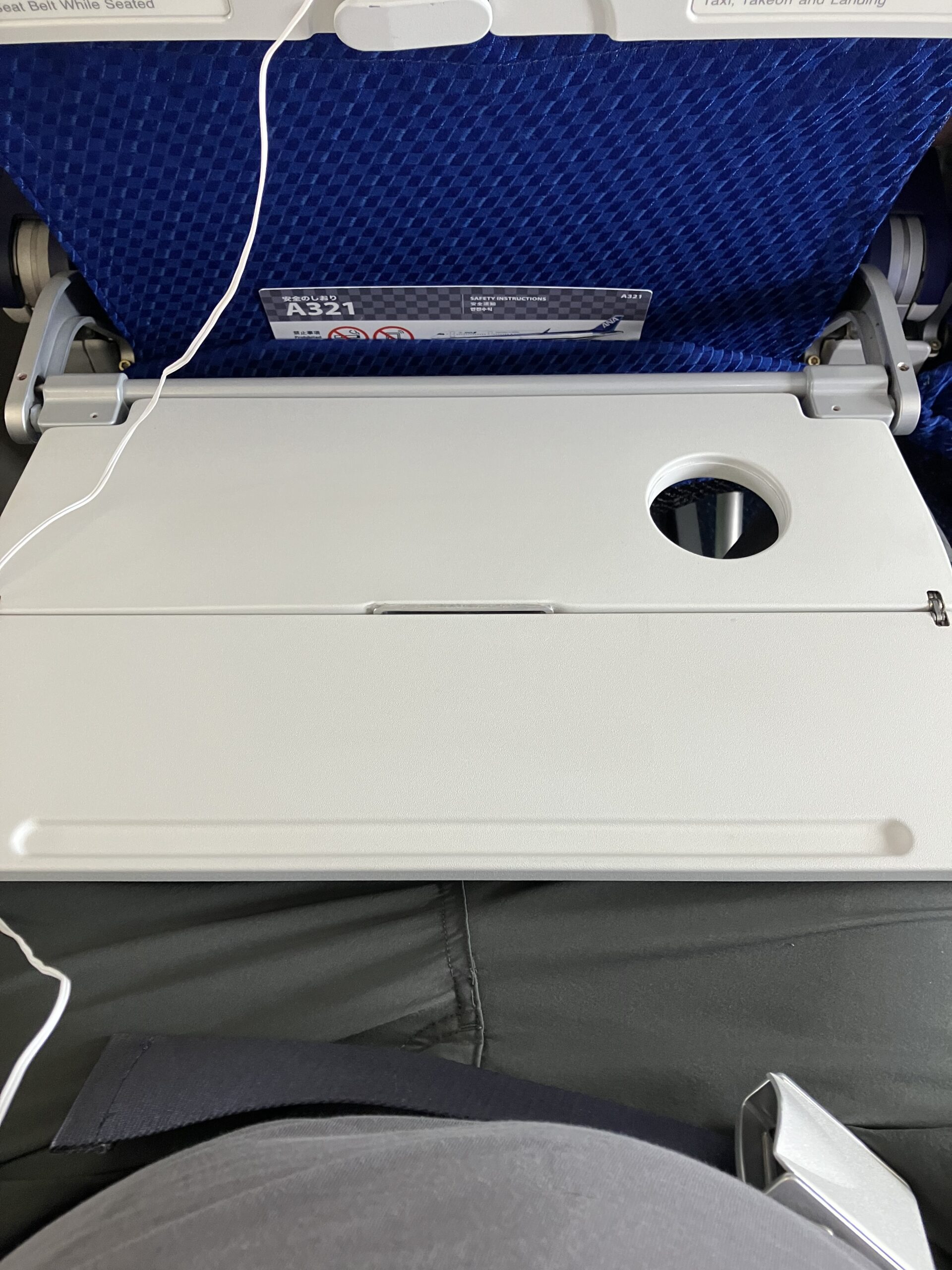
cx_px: 476
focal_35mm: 28
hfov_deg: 49.7
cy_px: 635
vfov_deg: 63.4
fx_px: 1027
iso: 125
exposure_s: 1/52
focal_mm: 3.99
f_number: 1.8
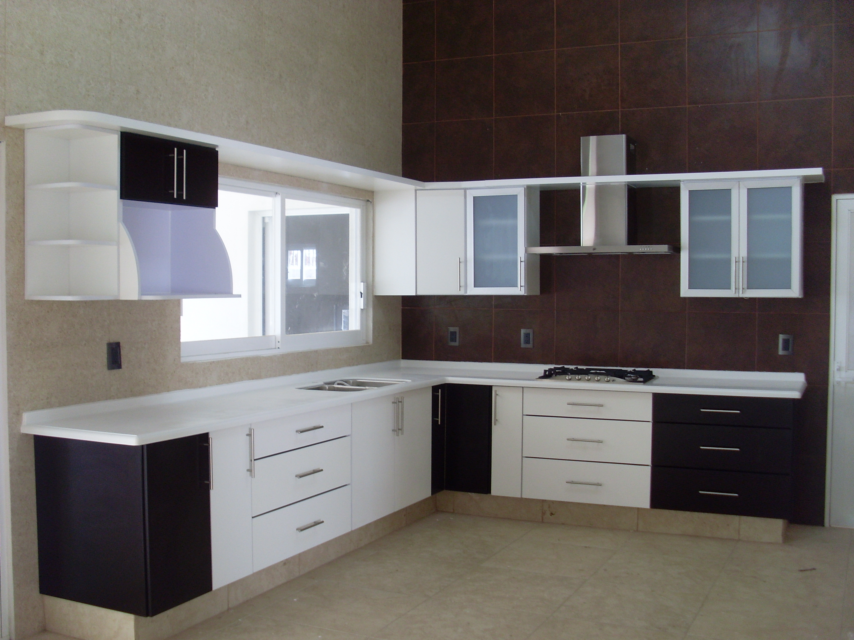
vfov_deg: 37.7
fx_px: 937
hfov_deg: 49.0
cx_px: 427
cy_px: 320
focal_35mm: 38
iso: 80
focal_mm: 6.3
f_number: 3
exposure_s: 1/15
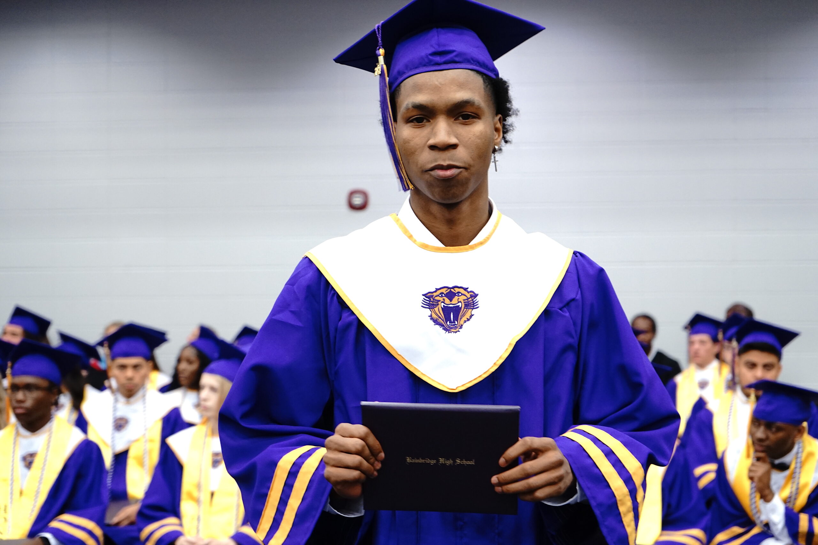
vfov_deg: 19.5
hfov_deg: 28.8
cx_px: 409
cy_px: 272
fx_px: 1591
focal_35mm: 70
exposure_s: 1/80
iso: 2000
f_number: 5.6
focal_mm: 70
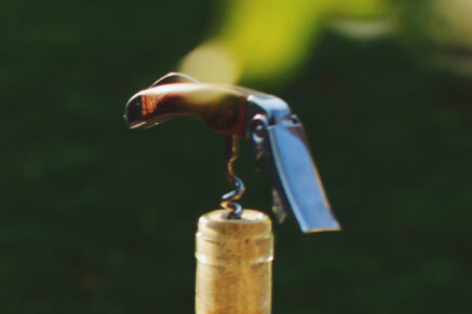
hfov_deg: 9.6
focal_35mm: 205
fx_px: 2687
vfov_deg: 6.6
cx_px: -353
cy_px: 497
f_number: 3.2
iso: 200
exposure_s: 1/1250
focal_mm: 35
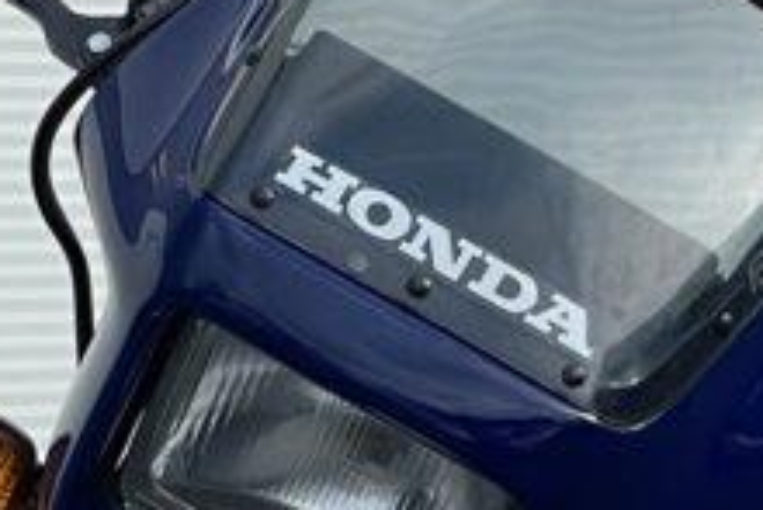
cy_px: 954
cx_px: 751
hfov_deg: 7.8
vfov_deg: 5.2
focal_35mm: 262
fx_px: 5556
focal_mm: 6
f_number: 2
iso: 25
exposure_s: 1/749
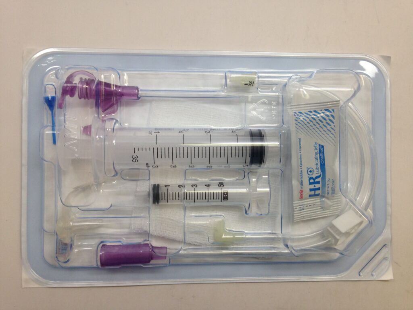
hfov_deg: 55.4
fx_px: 394
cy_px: 155
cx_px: 206
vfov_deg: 42.9
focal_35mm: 33
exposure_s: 1/60
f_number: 2.4
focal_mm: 4.12
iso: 64
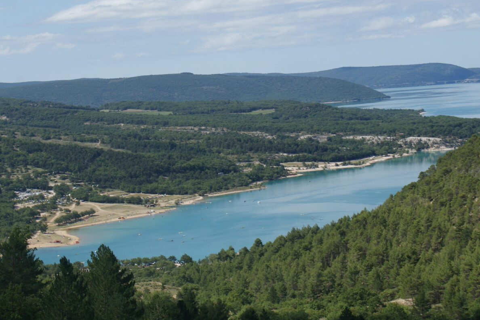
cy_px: 171
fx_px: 1293
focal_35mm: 97
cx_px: 226
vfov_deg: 14.1
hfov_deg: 21.0
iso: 100
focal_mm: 50
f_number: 10
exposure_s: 1/160
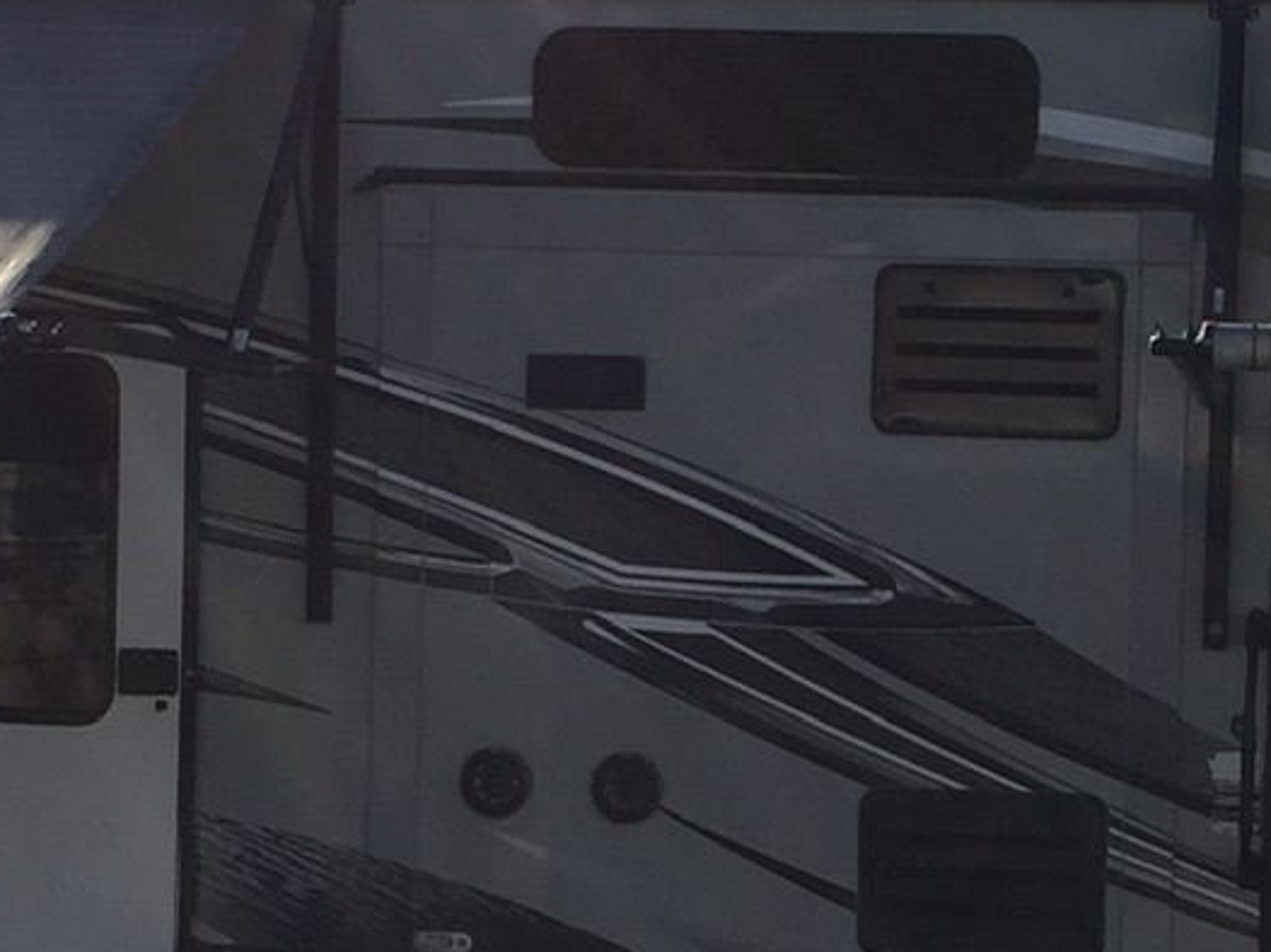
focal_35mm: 113
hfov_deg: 17.3
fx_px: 4147
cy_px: 838
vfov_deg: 13.0
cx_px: 974
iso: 32
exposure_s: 1/2083
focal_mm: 4.15
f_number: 2.2
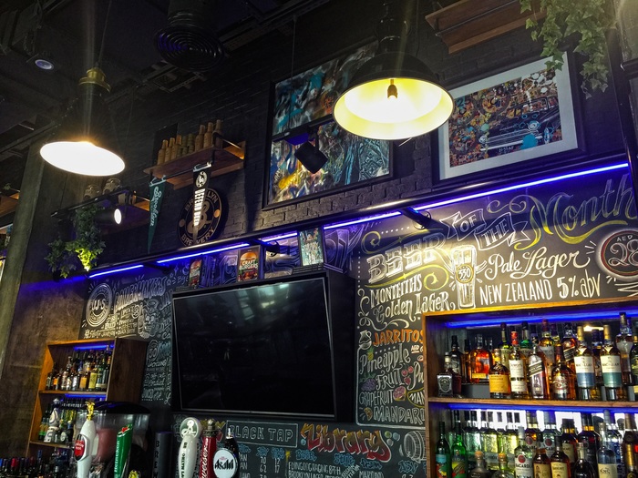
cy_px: 239
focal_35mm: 29
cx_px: 319
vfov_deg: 48.2
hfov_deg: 61.7
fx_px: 534
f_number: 2.2
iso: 64
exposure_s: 1/33
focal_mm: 4.15
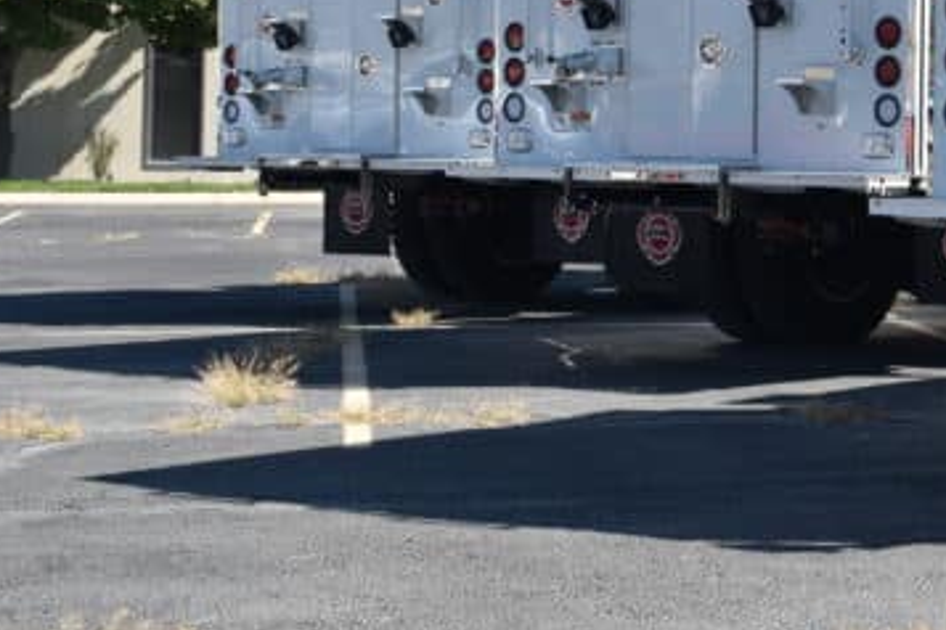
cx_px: 1145
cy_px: 20
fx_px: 2823
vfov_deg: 12.6
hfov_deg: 18.0
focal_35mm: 107
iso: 100
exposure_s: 1/320
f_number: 6.3
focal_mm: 25
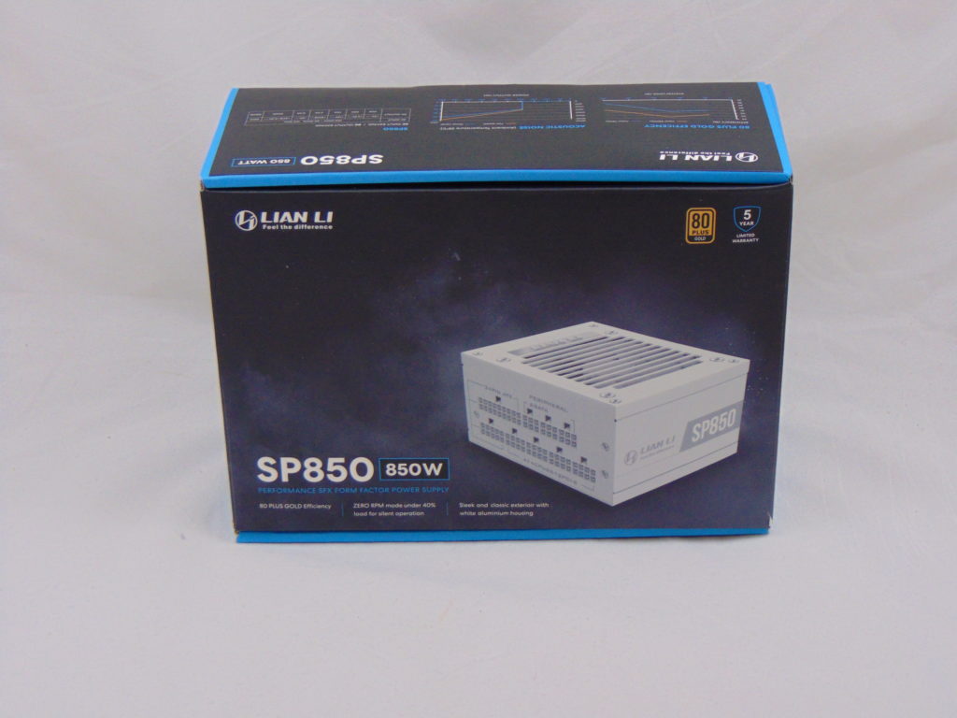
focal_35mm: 71
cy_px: 359
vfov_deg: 20.7
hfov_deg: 27.4
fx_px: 1963
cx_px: 478
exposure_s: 1/30
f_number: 3.7
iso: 200
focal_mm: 12.8
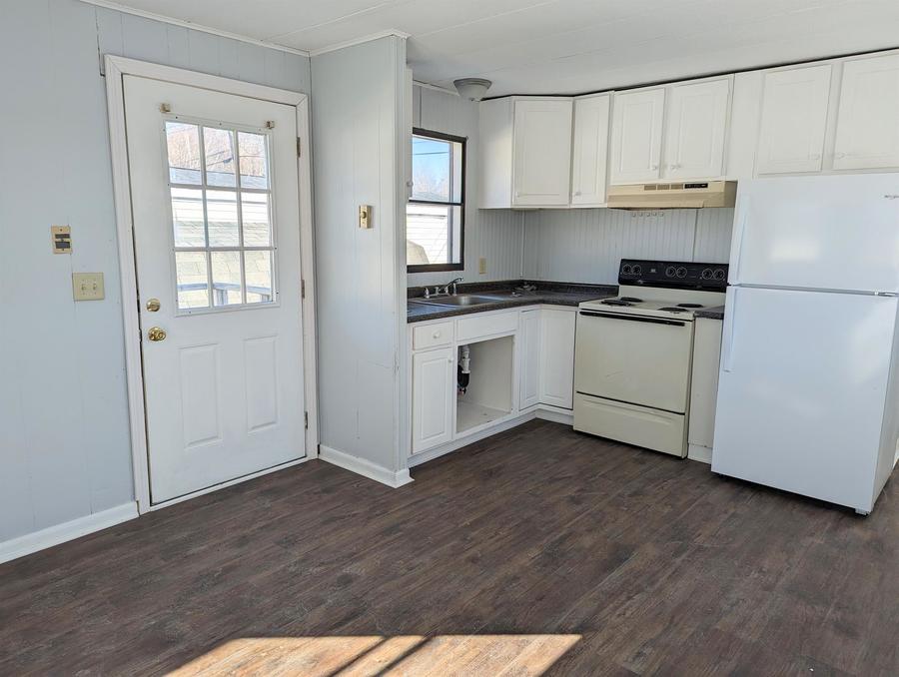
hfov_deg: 71.5
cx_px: 450
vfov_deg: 57.0
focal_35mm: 24
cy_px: 338
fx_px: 624
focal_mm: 6.81
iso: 36
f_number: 1.85
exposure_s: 1/609
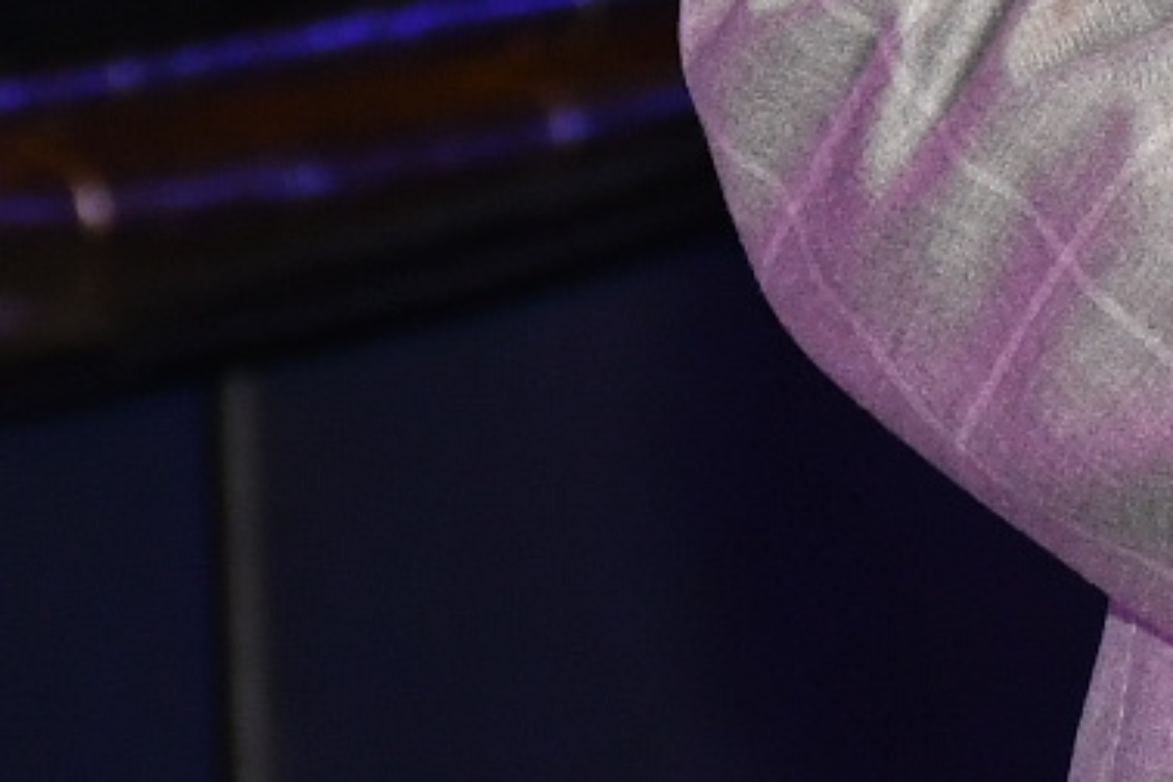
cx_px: 1589
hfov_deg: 2.3
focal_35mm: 883
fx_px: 28769
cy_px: -1524
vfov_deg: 1.6
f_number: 7.1
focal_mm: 80
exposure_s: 1/60
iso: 800
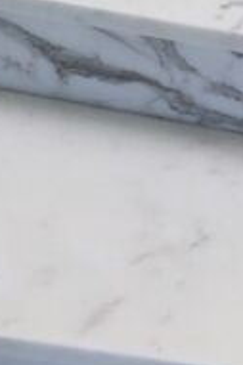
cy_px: -128
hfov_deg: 8.2
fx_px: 1643
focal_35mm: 162
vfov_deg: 12.3
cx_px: 400
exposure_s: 1/269
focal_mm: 4.15
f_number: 2.2
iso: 32
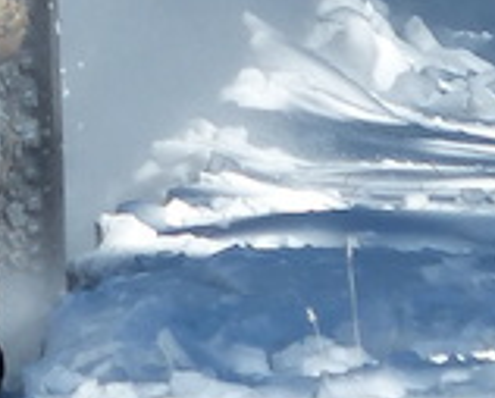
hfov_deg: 0.9
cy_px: -34
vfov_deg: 0.7
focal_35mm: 2082
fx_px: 30558
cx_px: -752
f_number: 4
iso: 160
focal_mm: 60.8
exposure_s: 1/640
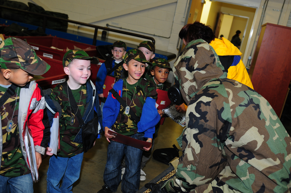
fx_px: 291
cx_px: 146
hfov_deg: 53.2
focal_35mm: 36
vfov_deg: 36.8
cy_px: 96
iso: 320
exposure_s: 1/60
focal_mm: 24
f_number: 3.5
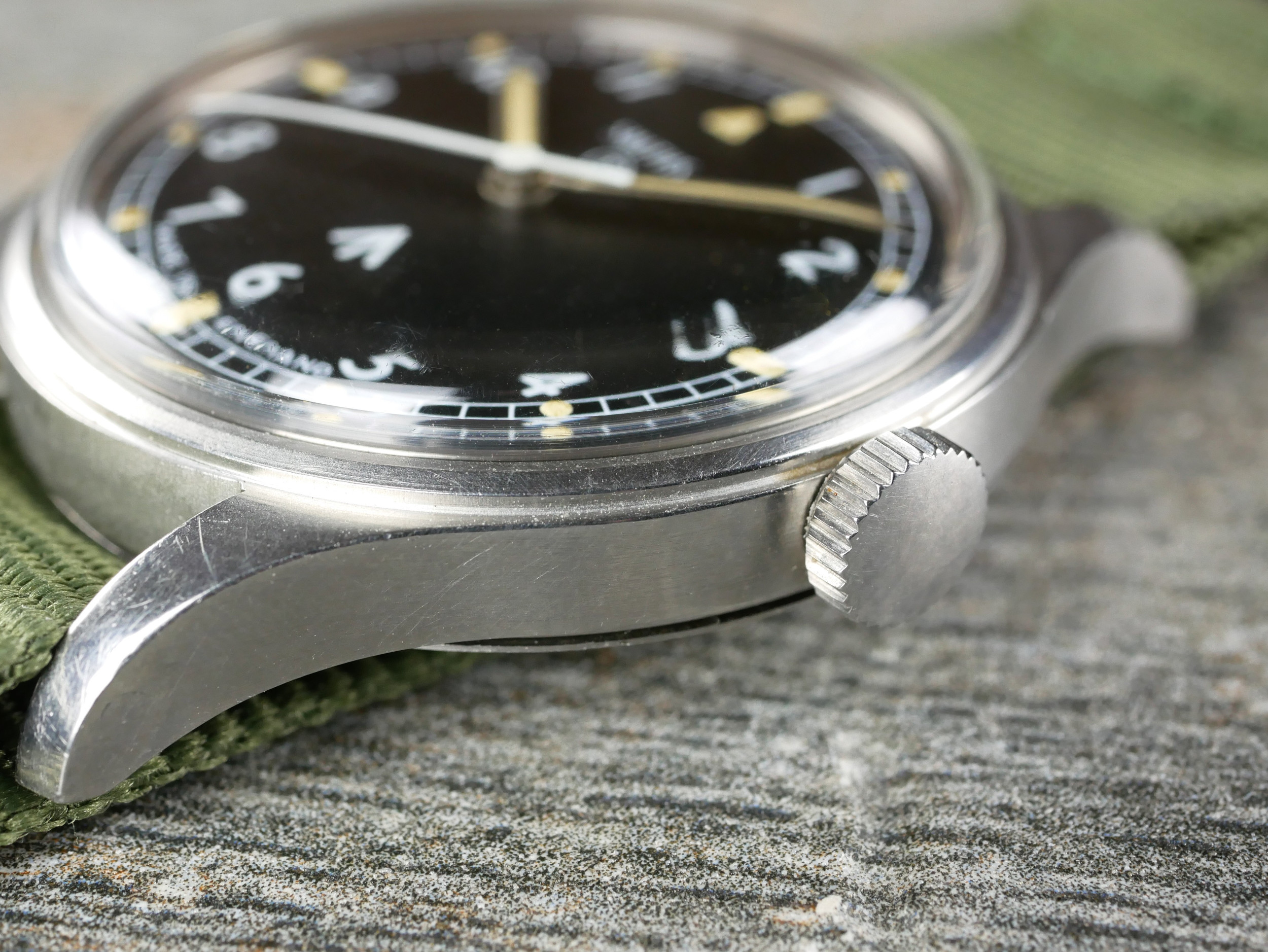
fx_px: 2199
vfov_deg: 24.4
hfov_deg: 32.2
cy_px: 476
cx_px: 634
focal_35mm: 60
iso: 800
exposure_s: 1/25
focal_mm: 30
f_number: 6.3
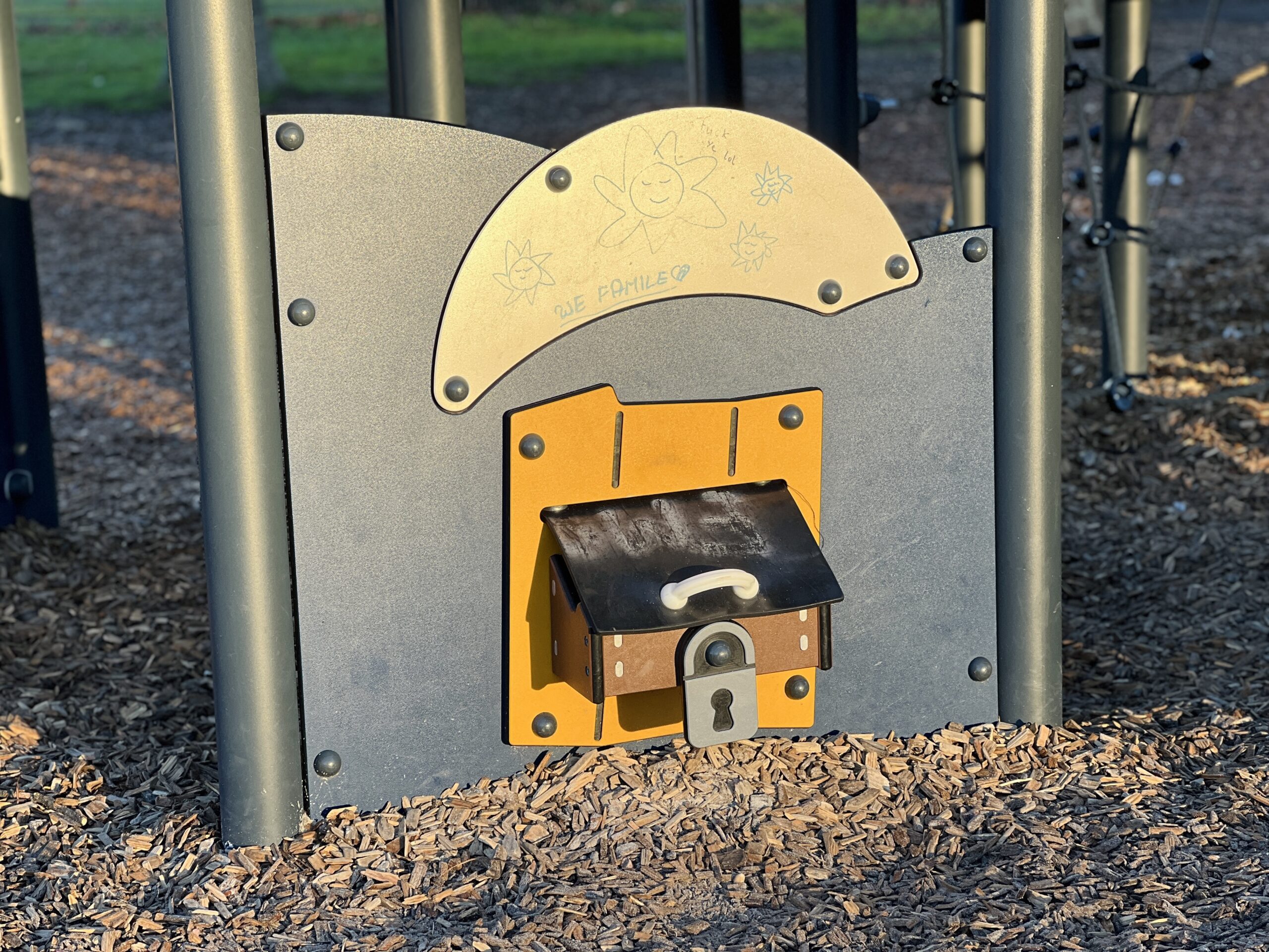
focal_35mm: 77
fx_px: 2823
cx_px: 634
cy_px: 476
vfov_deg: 19.1
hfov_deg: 25.3
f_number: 2.8
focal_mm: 9
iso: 32
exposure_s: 1/121
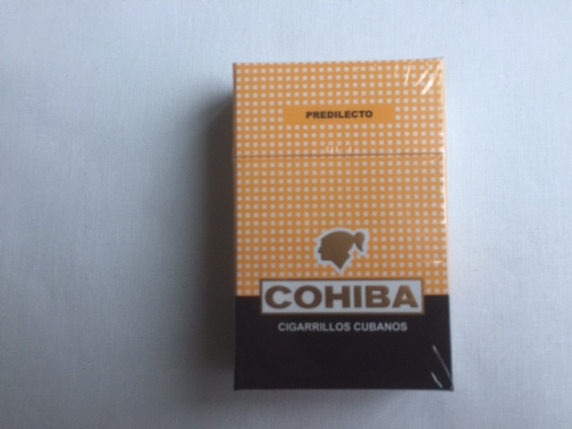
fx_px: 479
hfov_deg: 61.7
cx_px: 286
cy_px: 214
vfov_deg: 48.2
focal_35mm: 29
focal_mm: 4.15
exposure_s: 1/10
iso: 125
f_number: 2.2
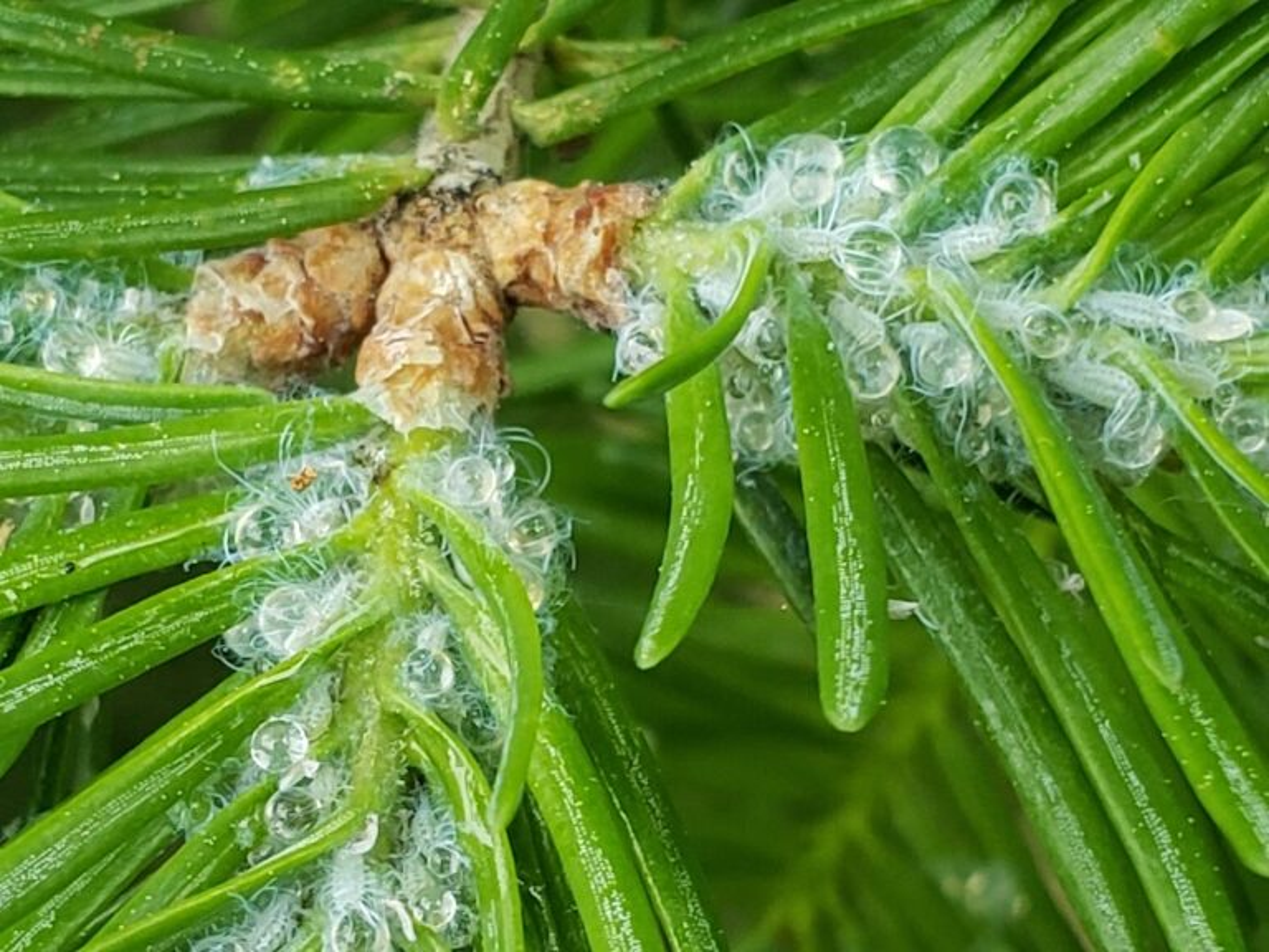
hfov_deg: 67.3
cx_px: 634
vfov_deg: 53.1
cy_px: 476
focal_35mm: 26
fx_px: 953
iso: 80
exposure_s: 1/60
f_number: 2.4
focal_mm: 4.3
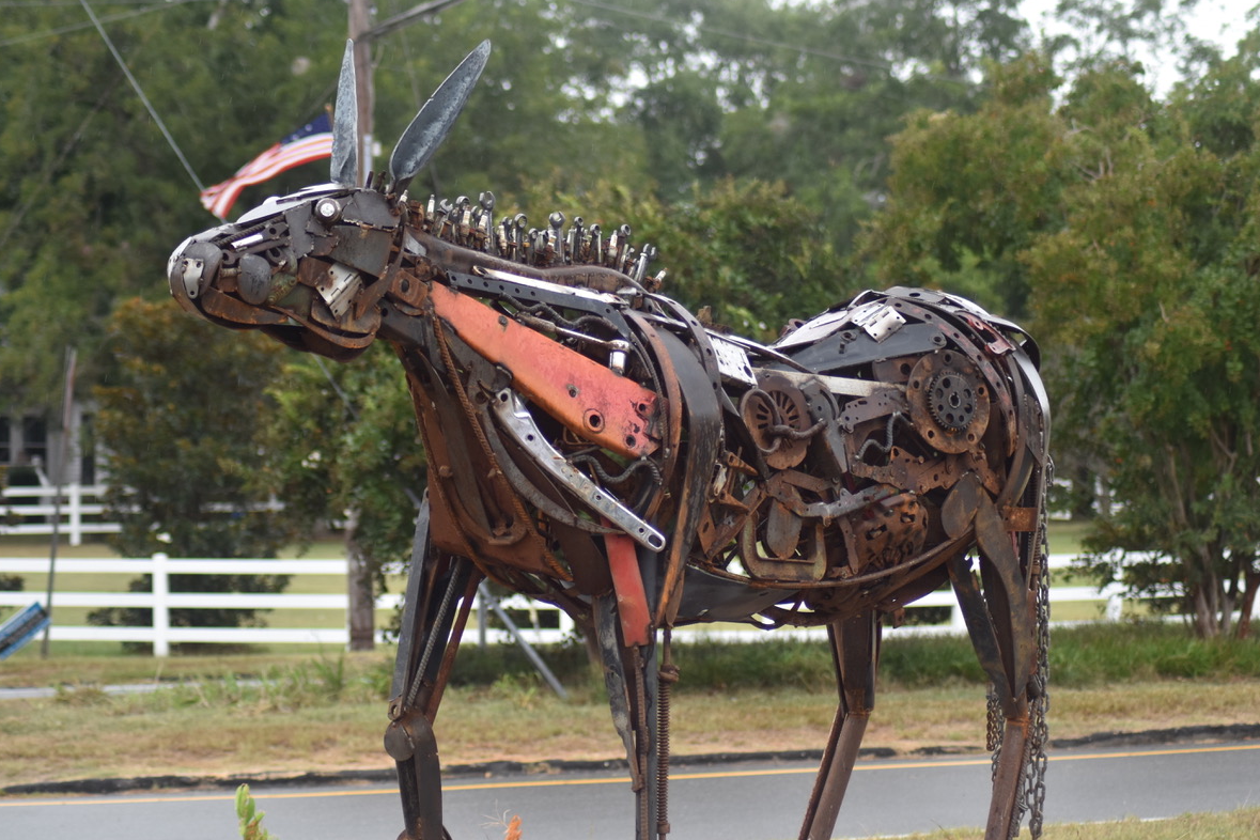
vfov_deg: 12.0
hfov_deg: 17.9
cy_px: 442
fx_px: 3990
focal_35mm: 114
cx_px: 635
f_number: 4.5
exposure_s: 1/320
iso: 400
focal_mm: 70
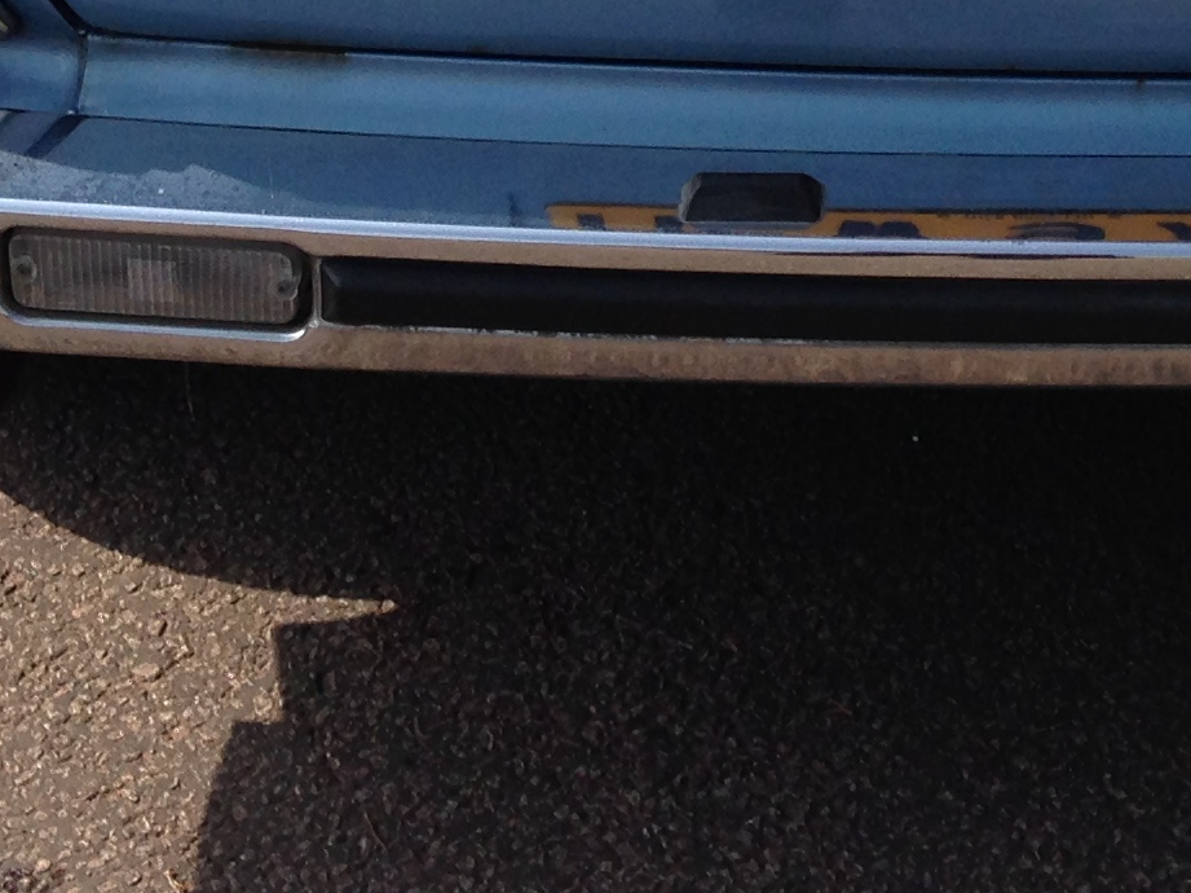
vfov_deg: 11.9
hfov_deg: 16.6
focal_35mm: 117
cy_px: -608
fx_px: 4024
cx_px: 1072
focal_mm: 4.12
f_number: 2.4
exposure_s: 1/1153
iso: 50
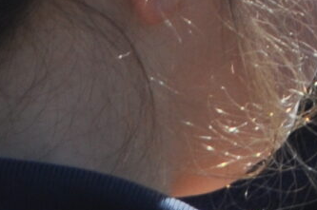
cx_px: 1075
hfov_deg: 3.9
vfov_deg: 2.7
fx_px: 4458
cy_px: -162
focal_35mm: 507
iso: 200
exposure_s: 1/250
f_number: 8
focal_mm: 44
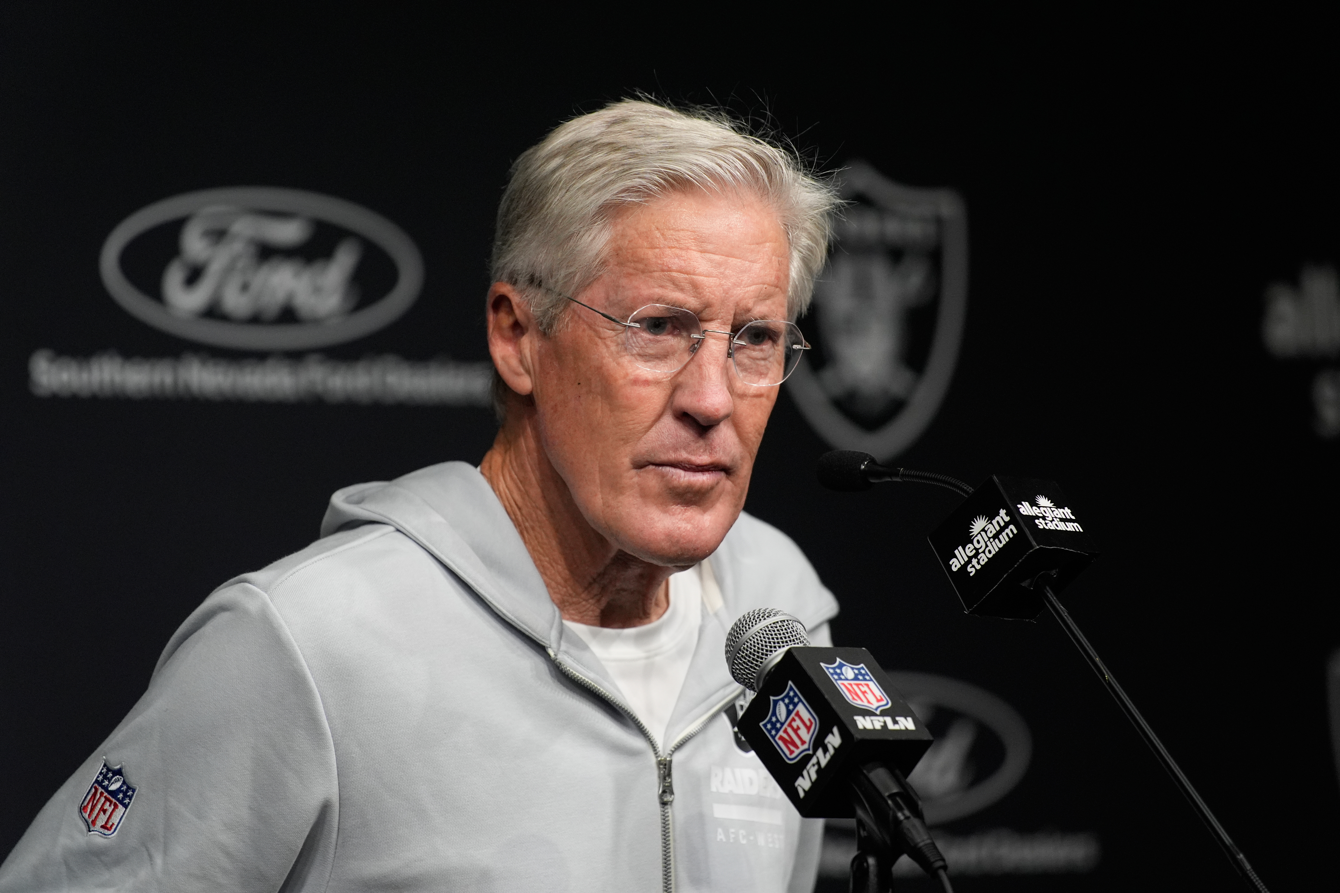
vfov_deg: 5.1
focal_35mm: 272
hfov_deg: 7.6
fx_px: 10124
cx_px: 670
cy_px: 446
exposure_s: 1/1000
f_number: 4
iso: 3200
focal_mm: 272
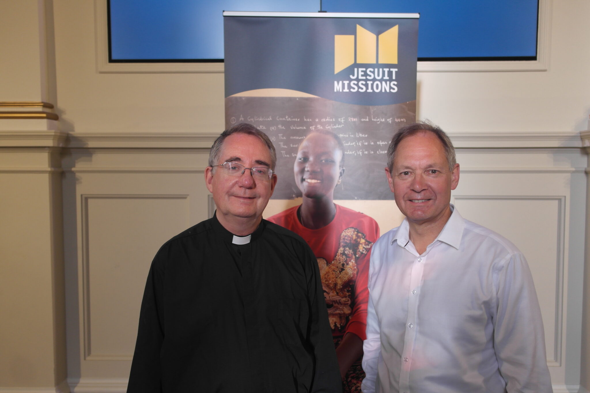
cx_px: 295
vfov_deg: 40.0
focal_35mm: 33
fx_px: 541
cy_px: 196
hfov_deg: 57.2
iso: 400
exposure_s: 1/80
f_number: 3.5
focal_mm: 22
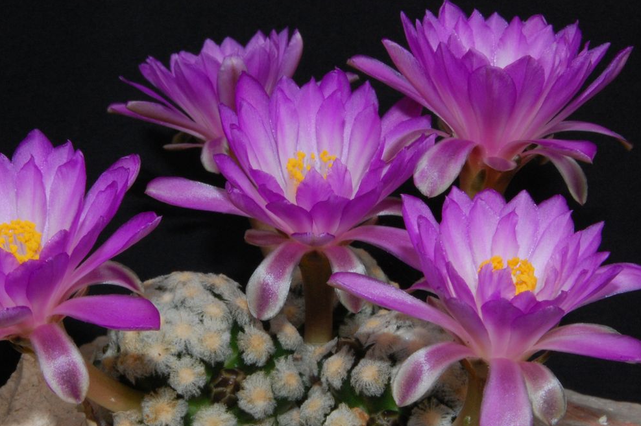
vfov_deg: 14.4
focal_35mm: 95
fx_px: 1690
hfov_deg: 21.5
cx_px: 275
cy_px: 241
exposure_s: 1/60
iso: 800
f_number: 36
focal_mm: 52
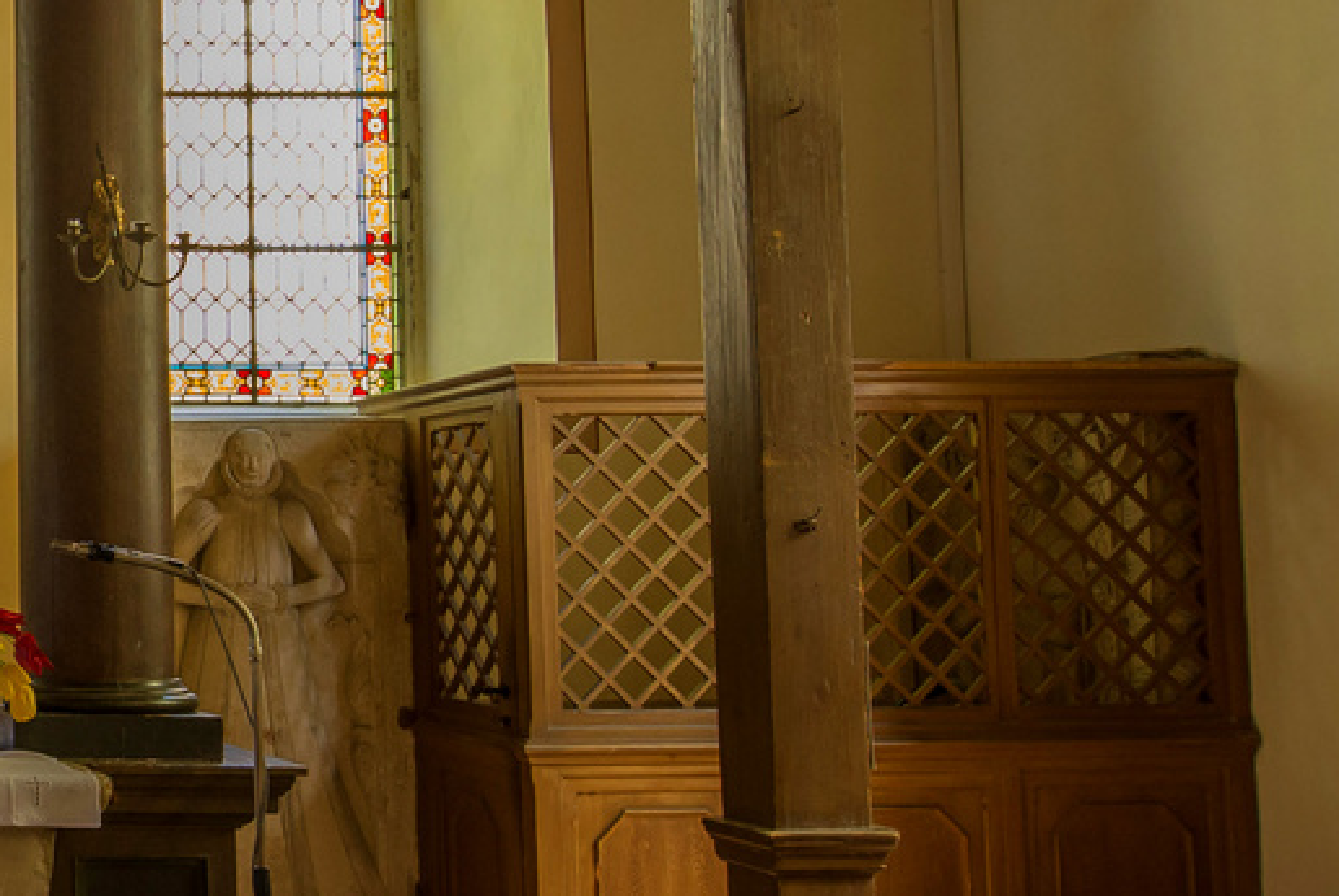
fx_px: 1750
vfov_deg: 28.7
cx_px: -317
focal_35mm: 47
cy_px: 447
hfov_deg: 33.2
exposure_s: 1/20
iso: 1000
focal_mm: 15
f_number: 6.3
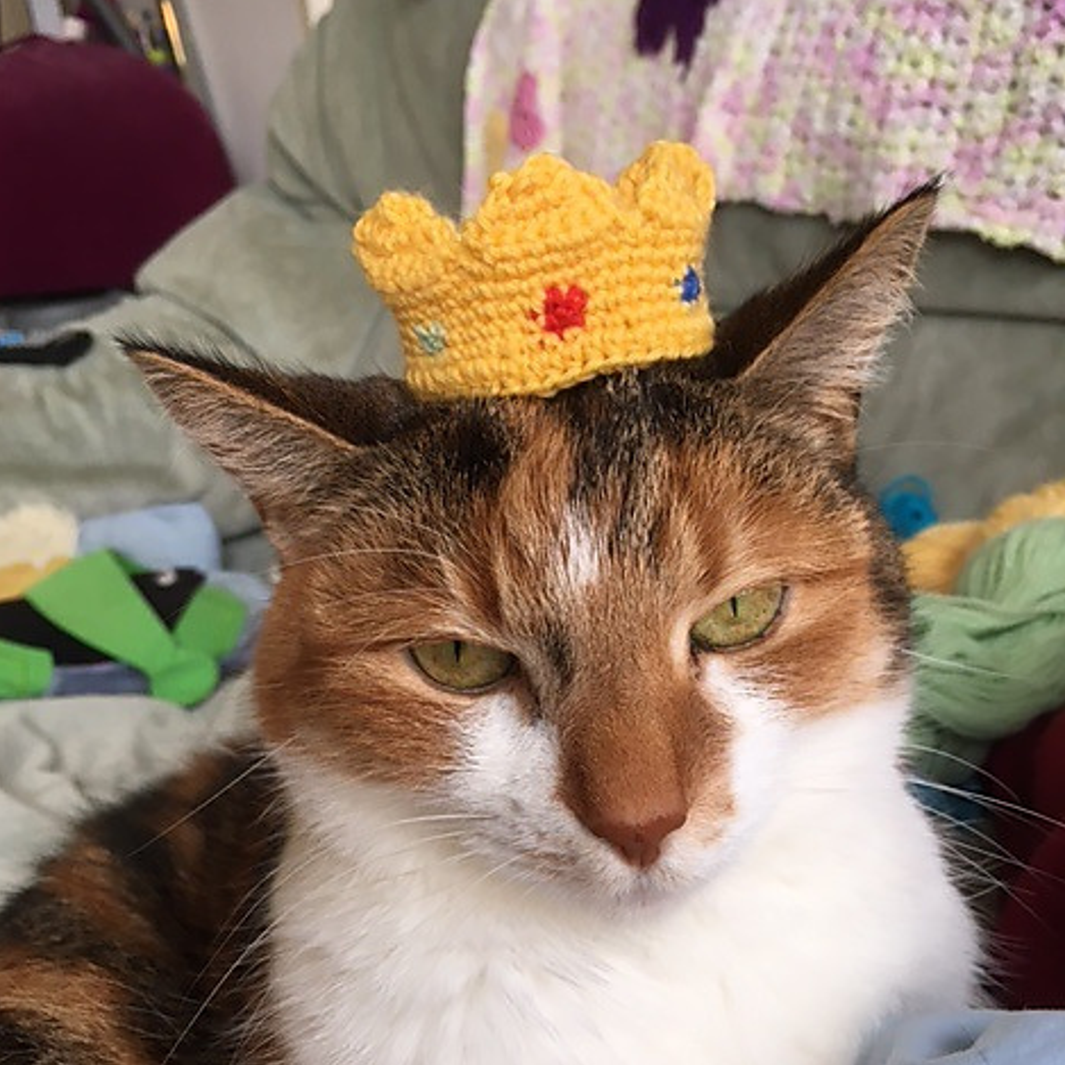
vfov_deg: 46.9
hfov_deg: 47.2
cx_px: 522
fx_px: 1218
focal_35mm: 35
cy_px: 647
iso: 32
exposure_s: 1/33
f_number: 2.2
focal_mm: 4.15
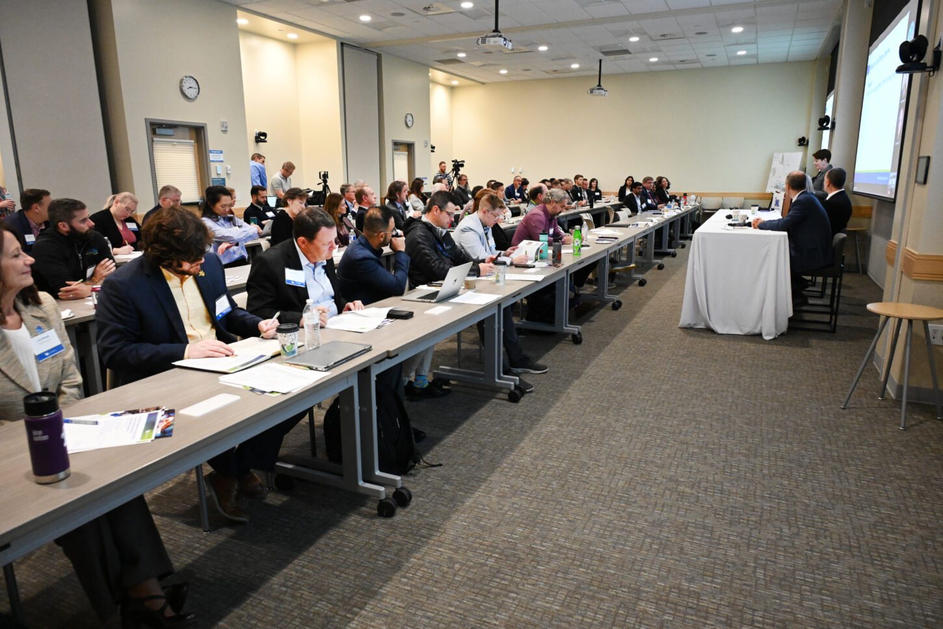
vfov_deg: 53.1
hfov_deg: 73.7
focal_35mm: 24
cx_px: 472
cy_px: 314
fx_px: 629
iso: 6400
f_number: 6.3
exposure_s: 1/160
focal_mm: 24
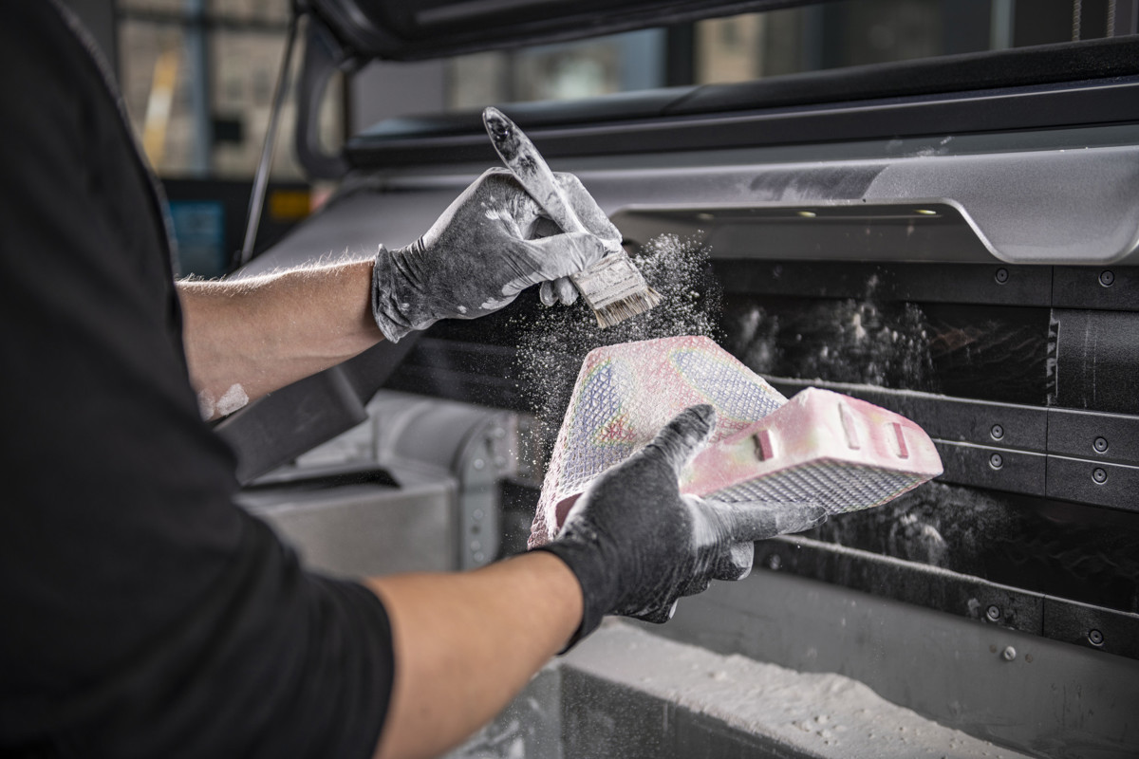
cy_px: 380
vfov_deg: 28.1
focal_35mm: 48
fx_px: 1519
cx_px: 570
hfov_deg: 41.1
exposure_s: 1/250
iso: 64
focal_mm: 48
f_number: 2.8
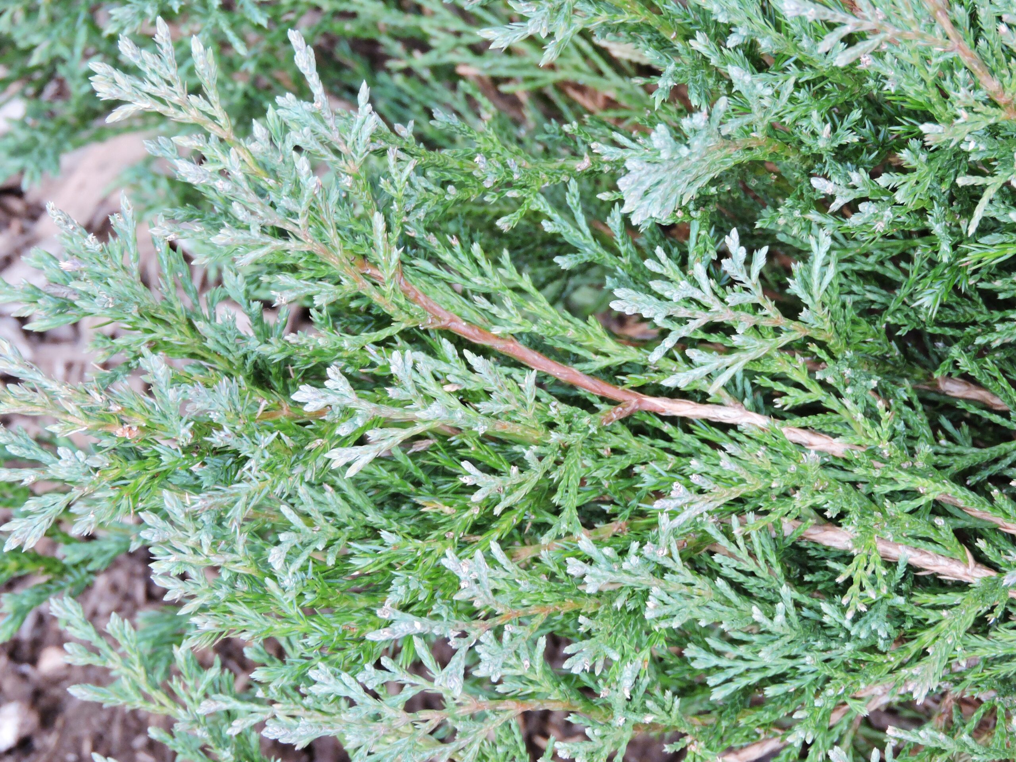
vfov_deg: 5.5
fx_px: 7925
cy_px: 381
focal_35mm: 270
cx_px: 508
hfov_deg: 7.3
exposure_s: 1/100
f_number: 5.5
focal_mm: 48.4
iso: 400
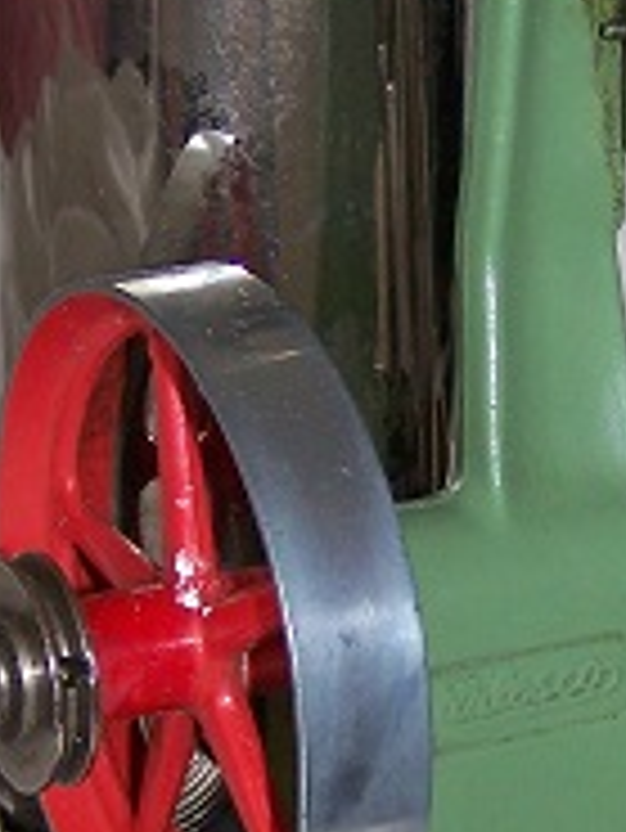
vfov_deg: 12.5
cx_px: 374
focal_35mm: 158
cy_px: 508
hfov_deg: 9.4
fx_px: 3805
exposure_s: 1/60
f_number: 2.8
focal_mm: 6.3
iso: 80
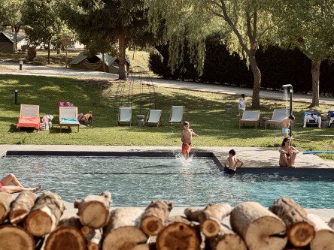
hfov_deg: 21.8
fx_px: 868
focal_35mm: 90
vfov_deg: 16.4
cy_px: 114
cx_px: 160
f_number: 2.8
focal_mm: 9
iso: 25
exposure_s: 1/229
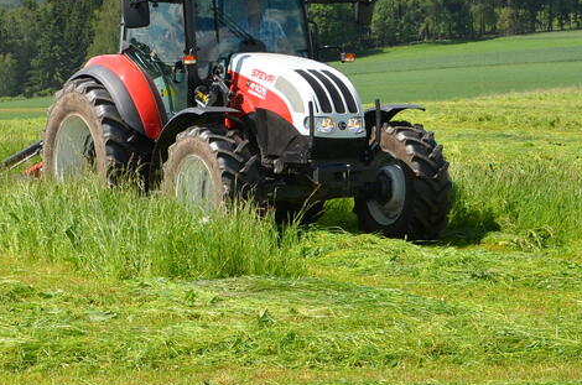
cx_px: 277
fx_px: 2597
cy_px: 79
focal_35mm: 161
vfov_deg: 8.5
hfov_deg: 12.8
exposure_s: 1/1600
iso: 400
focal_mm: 42
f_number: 6.3
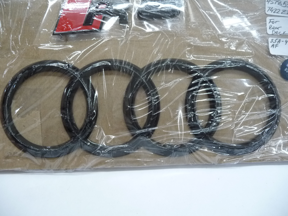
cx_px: 144
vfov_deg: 49.7
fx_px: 233
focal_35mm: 28
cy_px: 108
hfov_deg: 63.4
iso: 320
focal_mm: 4.7
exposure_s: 1/30
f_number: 3.3
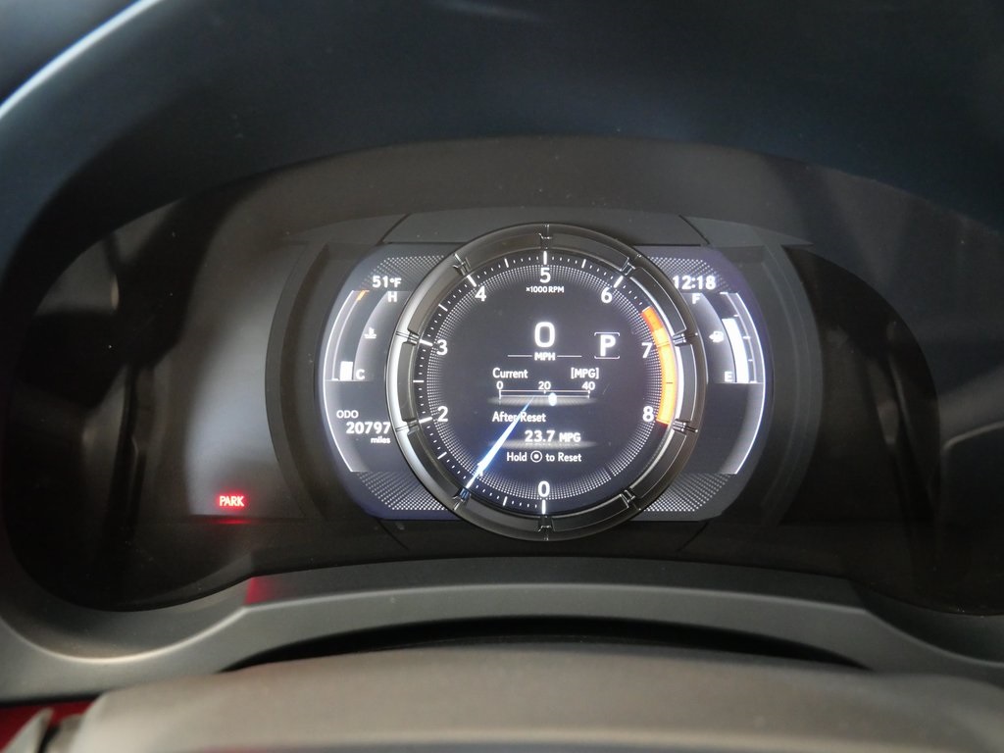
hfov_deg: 67.3
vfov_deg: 53.1
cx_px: 502
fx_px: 754
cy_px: 376
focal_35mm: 26
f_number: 3.5
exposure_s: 1/10
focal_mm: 13
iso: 3200
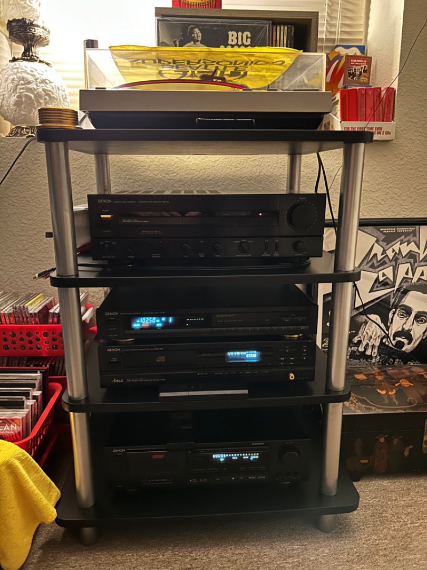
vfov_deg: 67.3
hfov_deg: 53.1
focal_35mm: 26
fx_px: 428
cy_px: 285
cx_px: 214
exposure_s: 1/15
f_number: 1.5
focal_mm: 5.7
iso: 2000
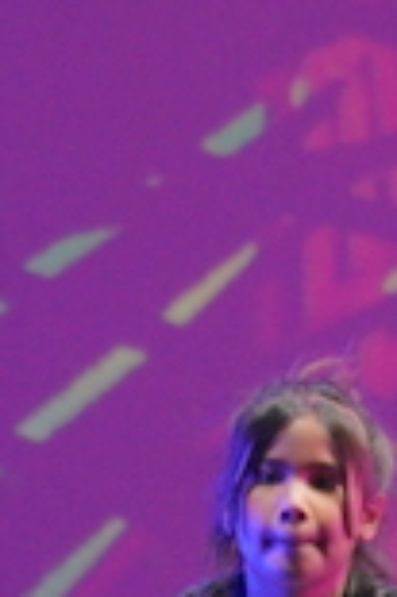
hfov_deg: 1.9
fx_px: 11787
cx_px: 1287
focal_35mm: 711
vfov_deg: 2.9
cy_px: 647
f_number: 2.8
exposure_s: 1/320
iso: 1250
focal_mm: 70
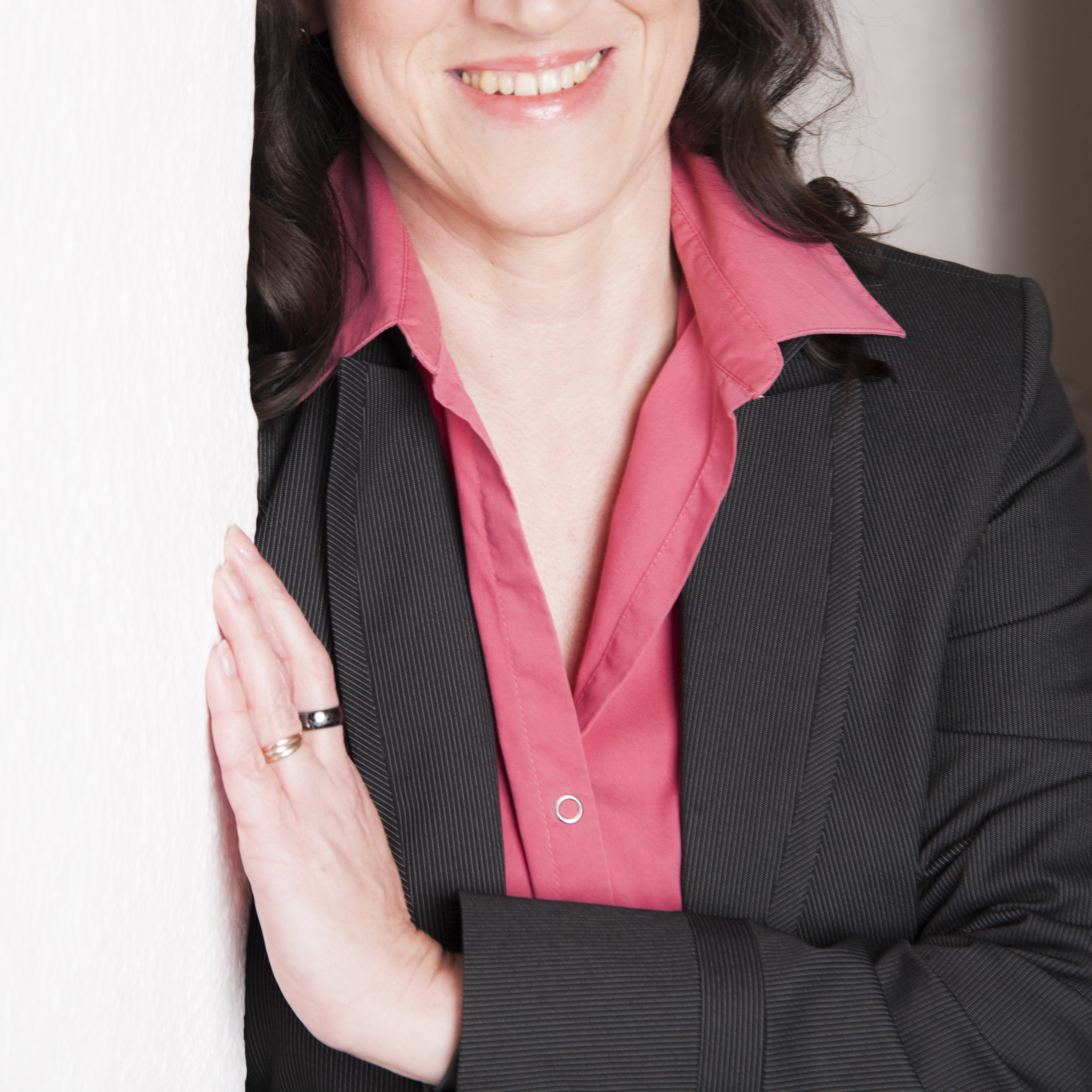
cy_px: 305
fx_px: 3747
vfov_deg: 16.5
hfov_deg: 16.6
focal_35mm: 105
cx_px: 547
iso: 200
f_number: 8
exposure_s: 1/125
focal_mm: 82
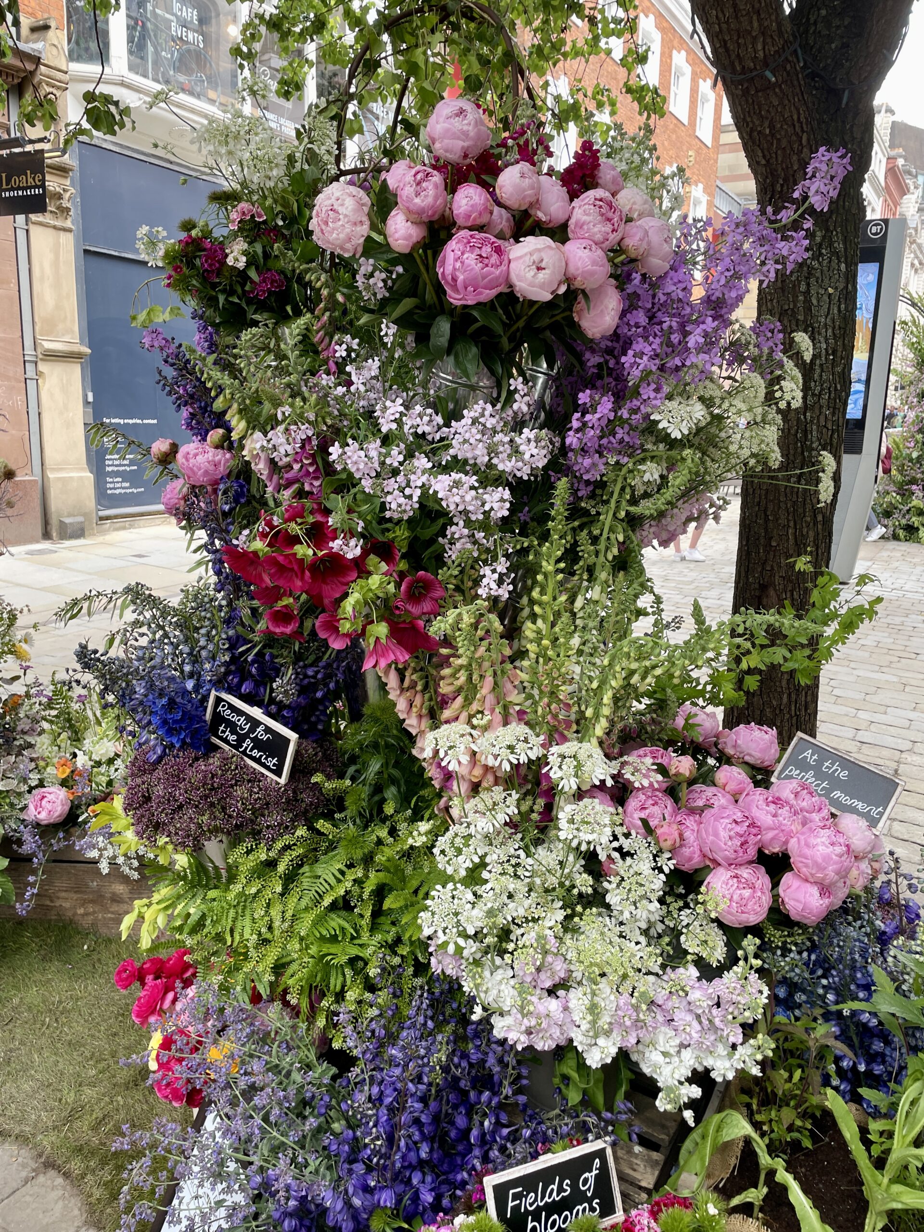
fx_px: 925
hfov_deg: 53.1
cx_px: 462
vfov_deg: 67.3
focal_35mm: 26
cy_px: 616
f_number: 1.6
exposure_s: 1/121
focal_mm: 4.2
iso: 40
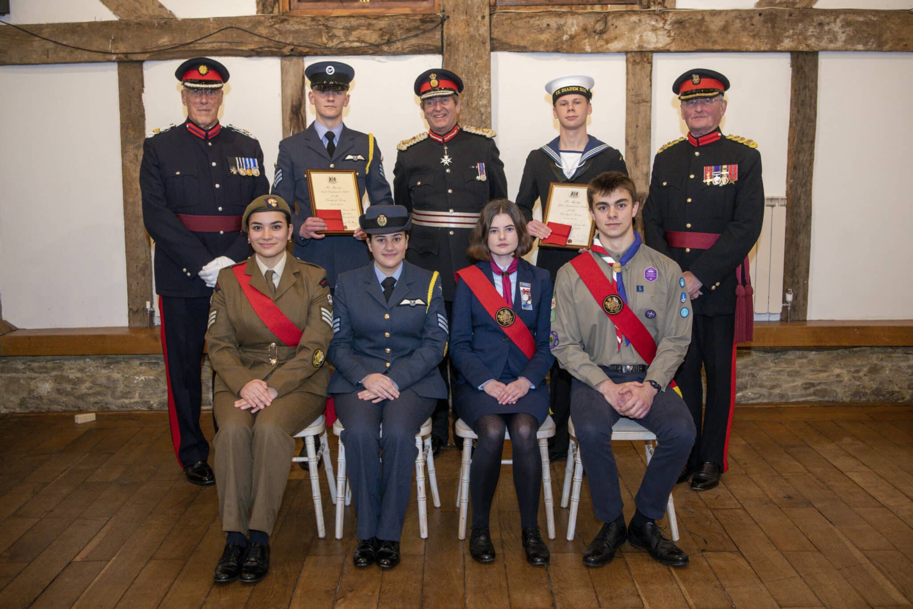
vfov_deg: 38.9
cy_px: 304
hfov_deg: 55.8
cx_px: 456
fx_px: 862
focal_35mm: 34
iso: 2000
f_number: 2.8
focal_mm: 34
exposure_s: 1/60
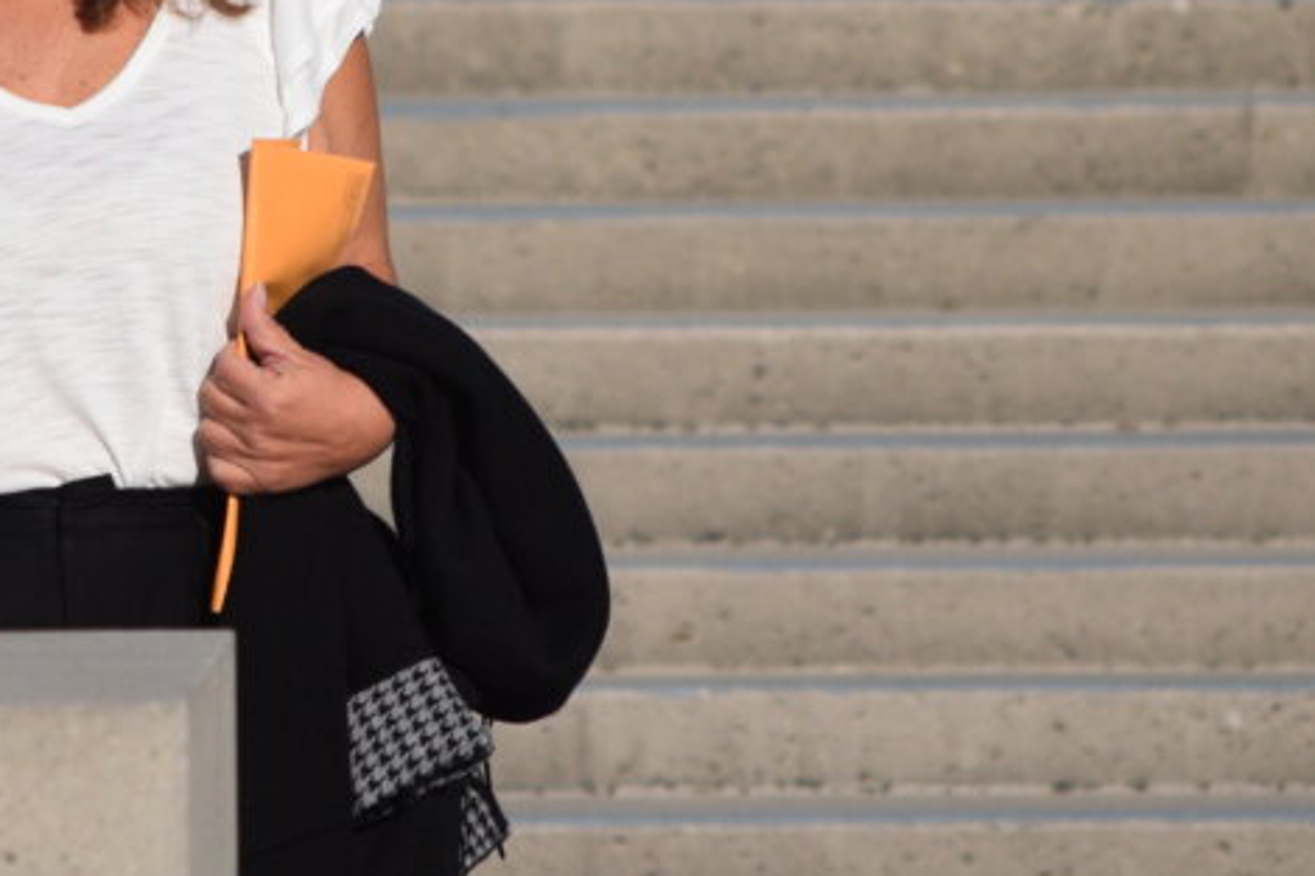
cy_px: 263
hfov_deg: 2.1
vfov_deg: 1.4
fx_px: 35819
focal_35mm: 981
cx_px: 11
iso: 200
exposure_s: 1/2500
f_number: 6.3
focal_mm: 200
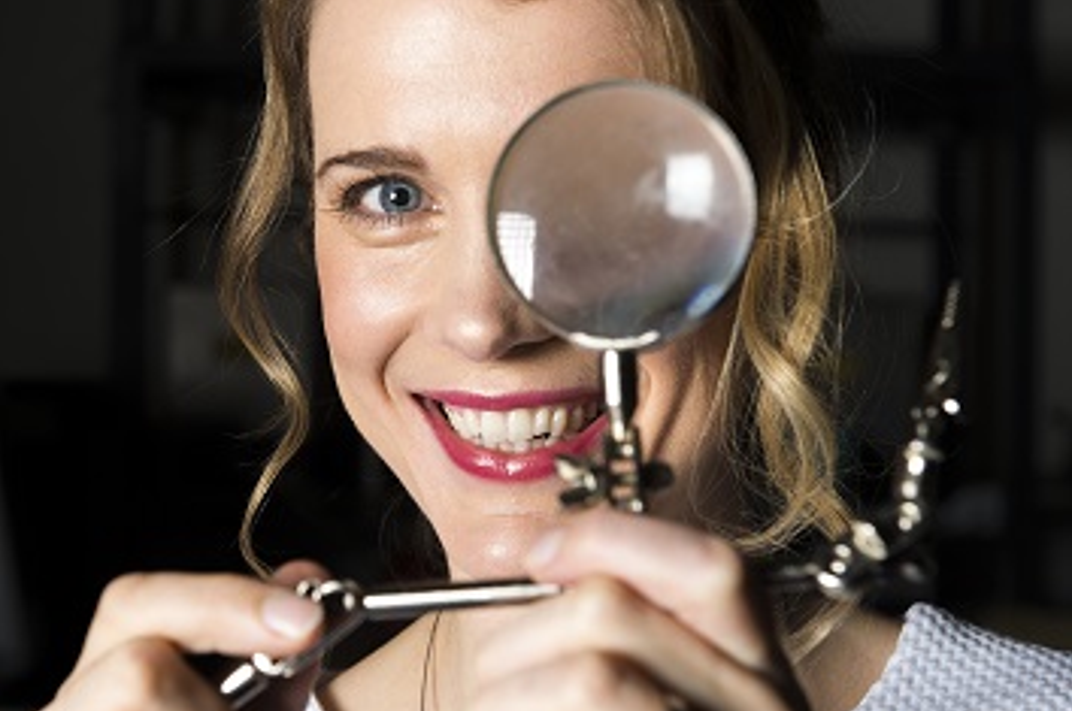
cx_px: 318
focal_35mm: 99
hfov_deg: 20.5
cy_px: 304
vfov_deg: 13.8
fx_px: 2944
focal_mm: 70
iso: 400
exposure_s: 1/60
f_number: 8
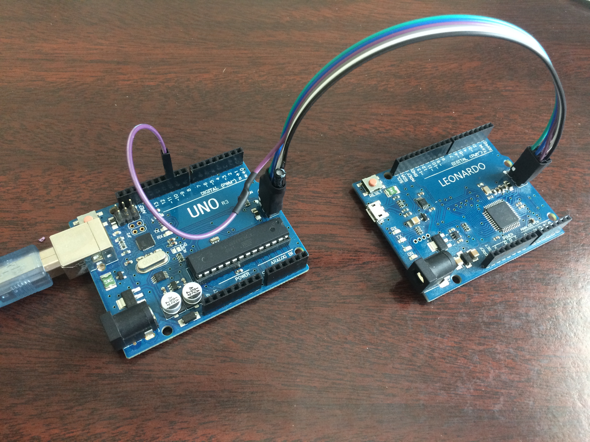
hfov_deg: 61.7
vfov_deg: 48.2
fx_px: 494
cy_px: 221
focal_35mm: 29
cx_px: 295
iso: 125
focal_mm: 4.15
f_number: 2.2
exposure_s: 1/30
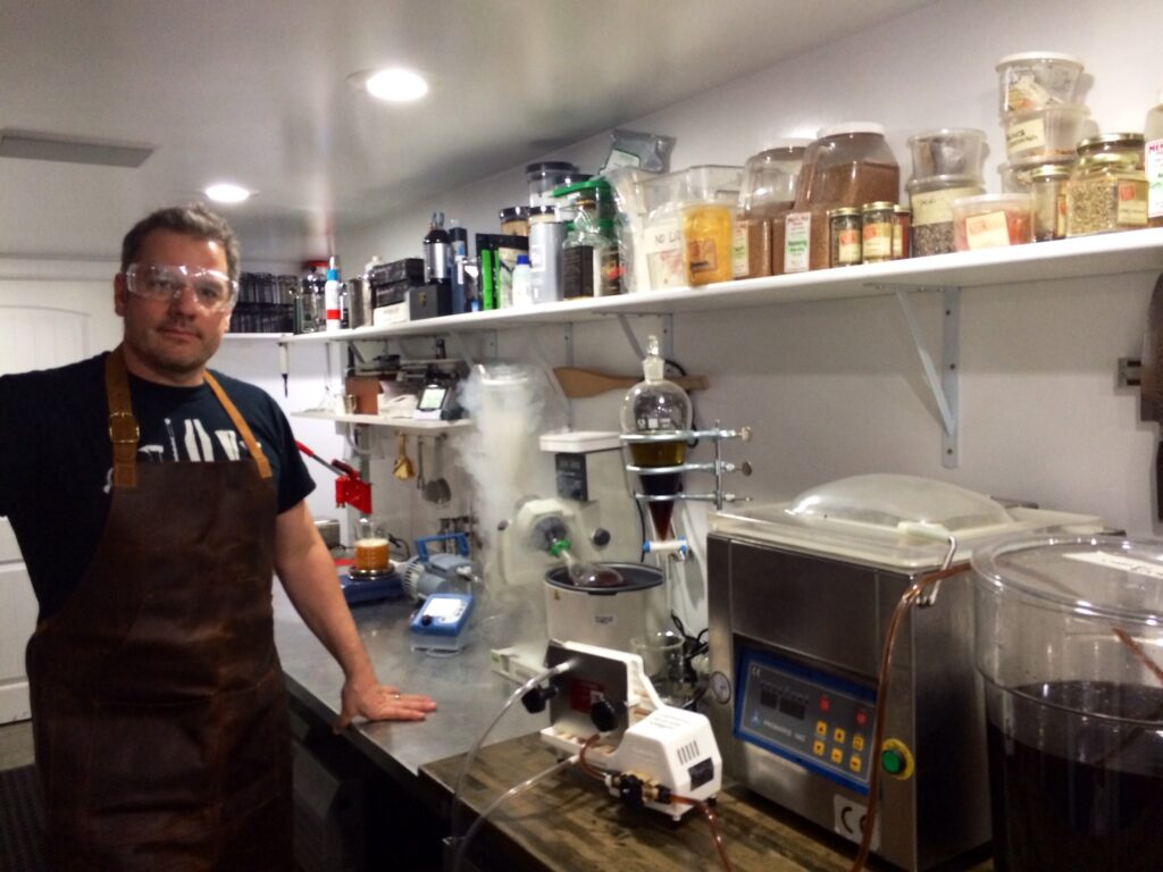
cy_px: 436
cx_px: 582
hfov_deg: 60.0
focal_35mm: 30
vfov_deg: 46.8
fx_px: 1008
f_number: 2.2
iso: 200
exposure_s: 1/30
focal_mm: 4.12
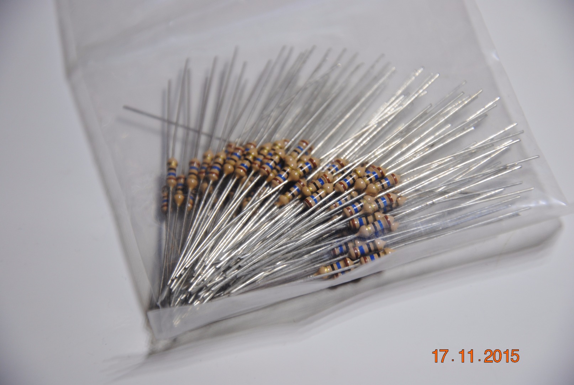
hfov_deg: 13.0
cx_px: 287
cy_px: 192
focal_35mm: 158
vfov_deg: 8.7
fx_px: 2514
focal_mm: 105
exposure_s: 1/160
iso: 200
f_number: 5.6
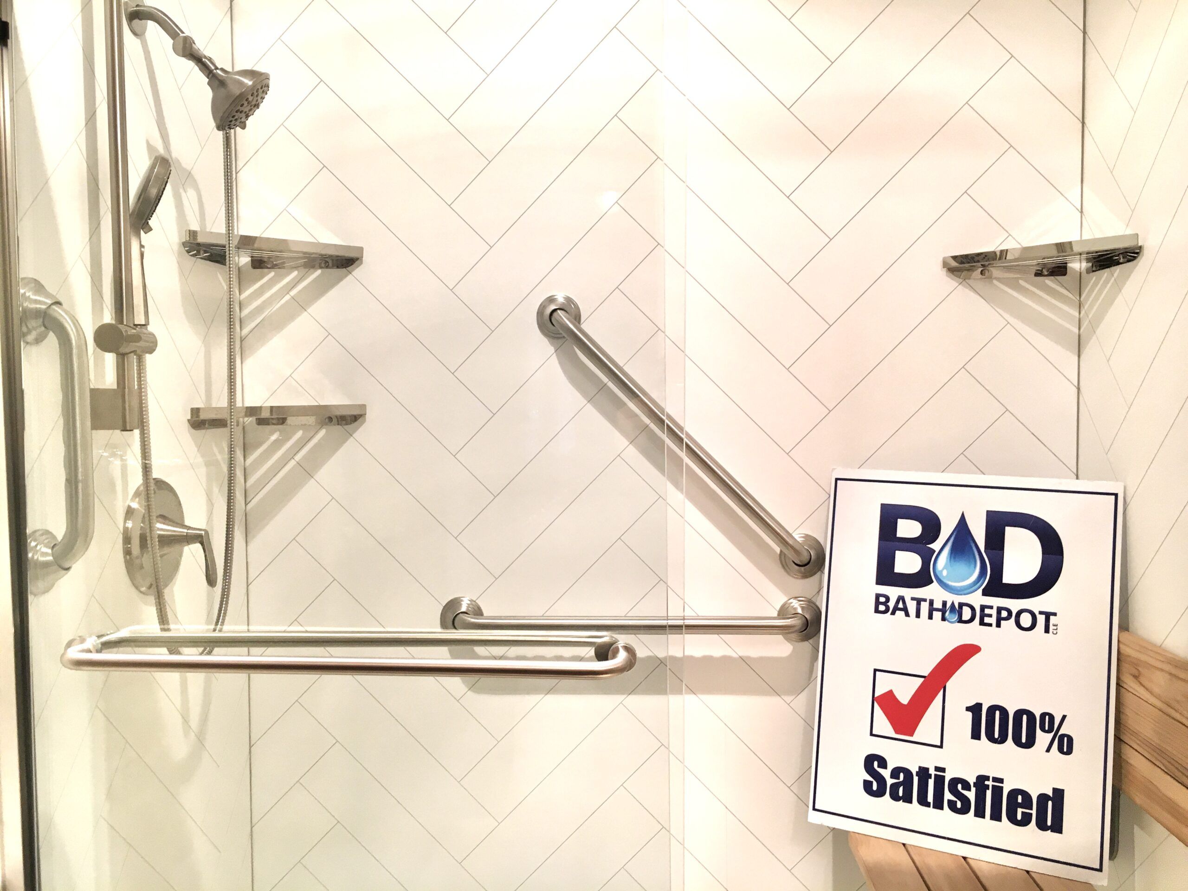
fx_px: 995
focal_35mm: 29
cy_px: 446
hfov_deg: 61.7
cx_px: 594
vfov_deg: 48.2
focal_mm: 4.15
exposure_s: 1/33
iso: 40
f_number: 2.2
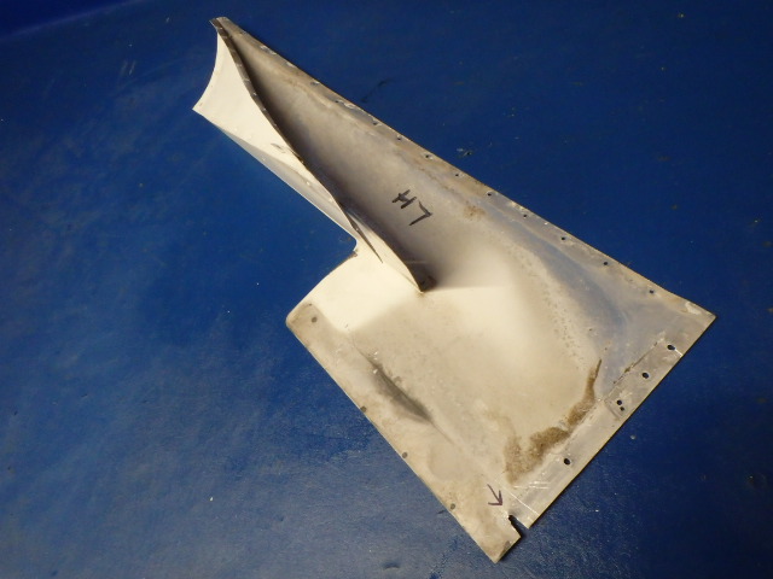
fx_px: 625
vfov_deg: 49.7
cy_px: 290
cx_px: 386
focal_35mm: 28
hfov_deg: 63.4
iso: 800
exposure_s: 1/80
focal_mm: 5
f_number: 3.9
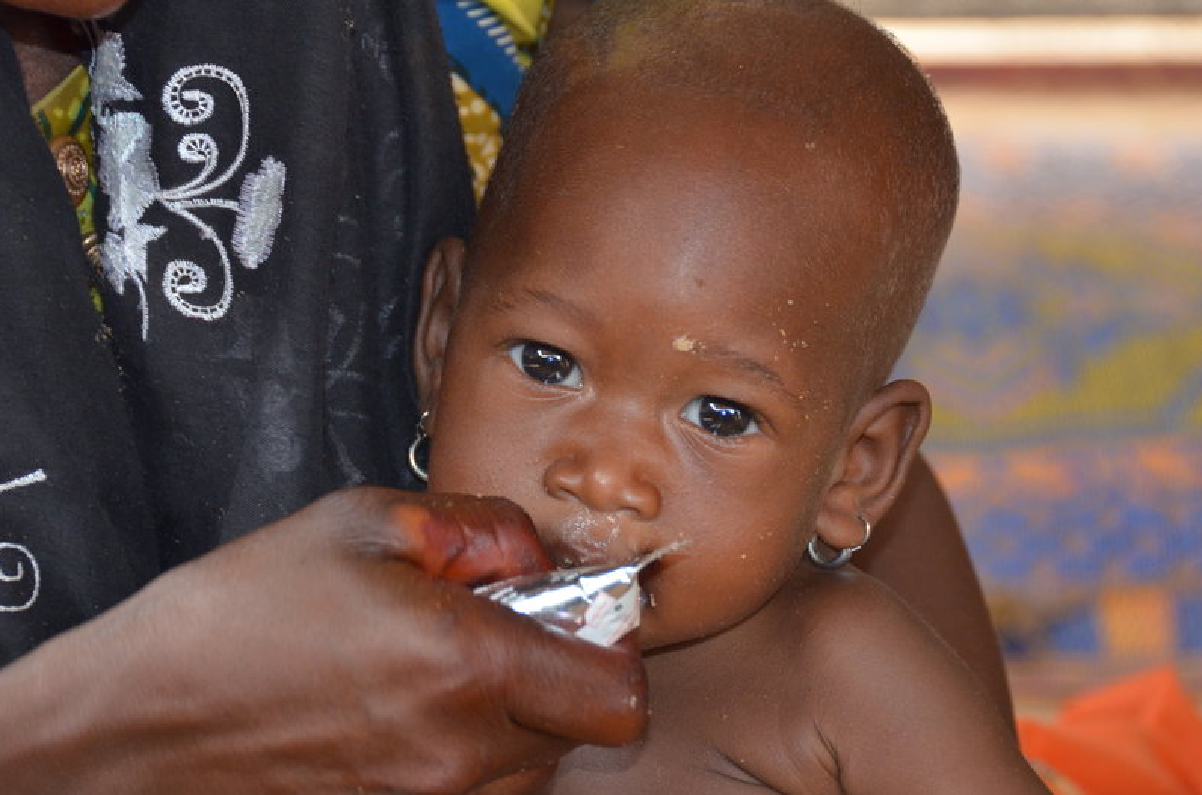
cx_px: 560
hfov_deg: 14.2
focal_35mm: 145
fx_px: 4819
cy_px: 404
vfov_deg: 9.4
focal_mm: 75
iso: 800
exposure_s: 1/60
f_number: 5
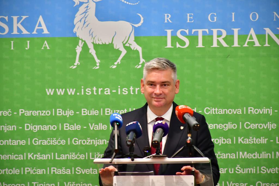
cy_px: 93
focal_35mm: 210
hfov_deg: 9.8
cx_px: 140
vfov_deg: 6.5
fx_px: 1627
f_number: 5.6
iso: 2500
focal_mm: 140
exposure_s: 1/50
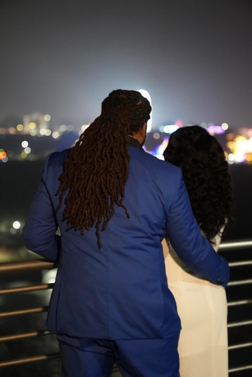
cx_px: 126
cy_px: 188
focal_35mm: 67
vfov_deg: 30.1
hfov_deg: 20.3
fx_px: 703
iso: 16000
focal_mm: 67
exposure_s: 1/80
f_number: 2.8
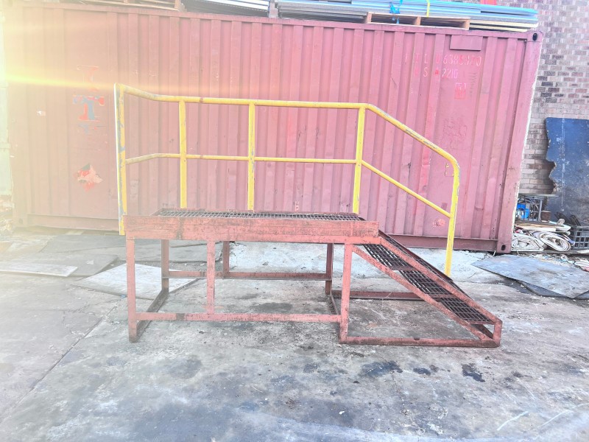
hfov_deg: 67.3
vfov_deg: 53.1
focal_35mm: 26
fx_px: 442
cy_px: 221
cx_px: 294
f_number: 1.5
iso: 64
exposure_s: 1/124
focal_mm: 5.7
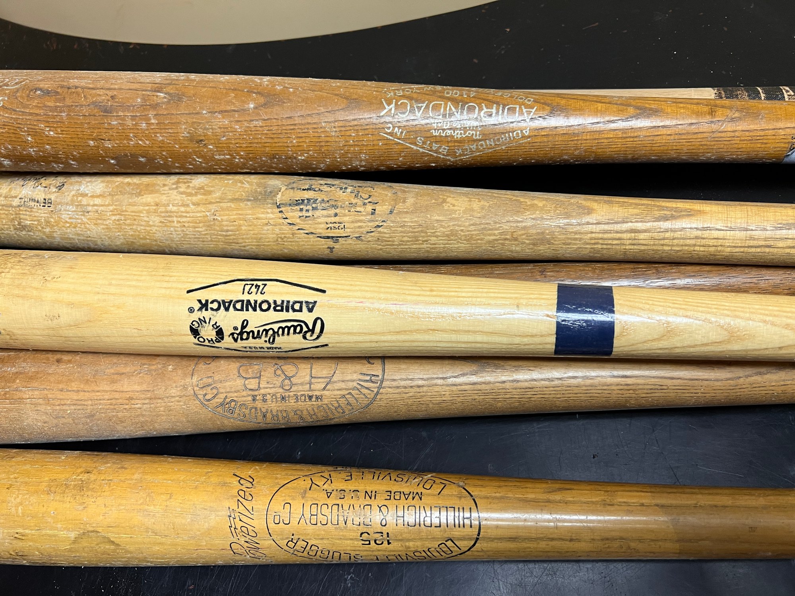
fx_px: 597
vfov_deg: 53.1
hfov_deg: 67.3
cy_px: 298
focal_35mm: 26
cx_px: 398
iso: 100
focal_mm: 5.7
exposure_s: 1/60
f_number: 1.5
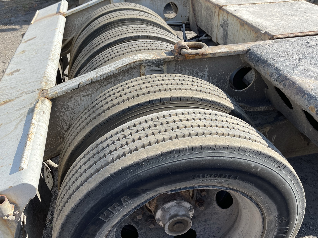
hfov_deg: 56.8
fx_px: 294
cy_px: 145
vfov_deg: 43.9
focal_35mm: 32
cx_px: 152
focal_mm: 5.1
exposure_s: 1/2049
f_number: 1.6
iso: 32
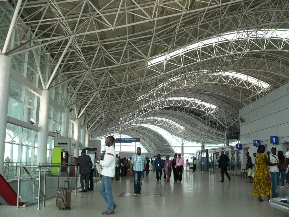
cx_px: 144
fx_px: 301
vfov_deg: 39.7
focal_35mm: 36
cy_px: 108
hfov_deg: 51.4
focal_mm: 6
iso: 200
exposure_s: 1/60
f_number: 2.8
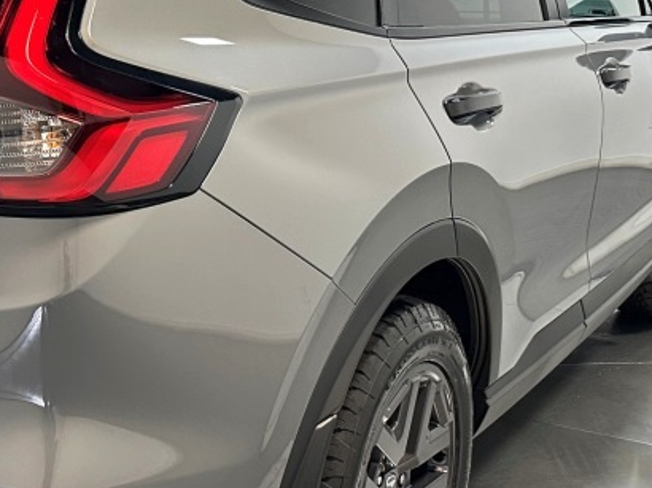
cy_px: 269
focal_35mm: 60
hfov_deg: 31.1
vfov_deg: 24.4
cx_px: 95
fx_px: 1129
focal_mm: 6.86
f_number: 1.78
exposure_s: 1/60
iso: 400
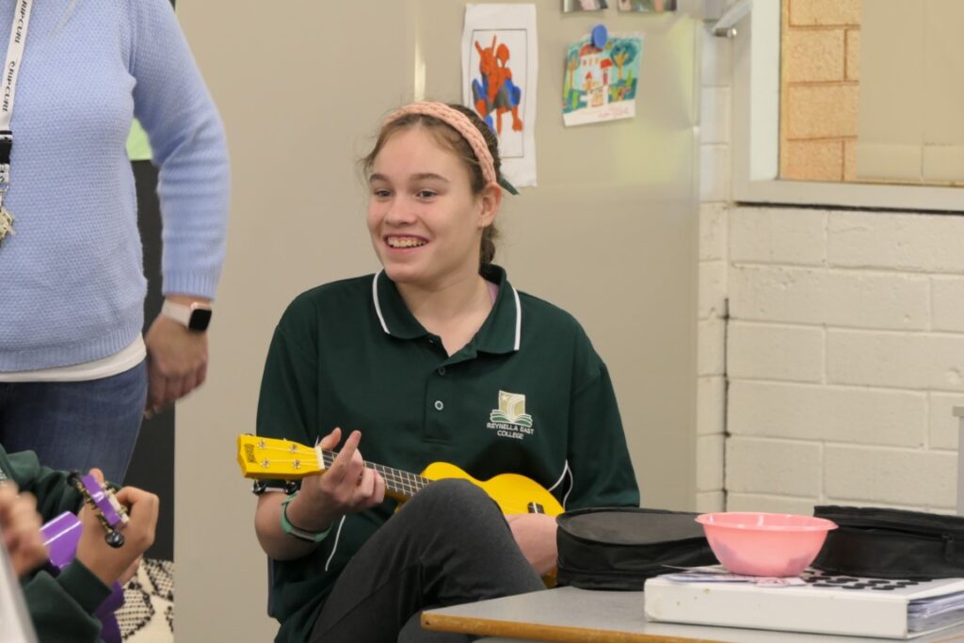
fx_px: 5356
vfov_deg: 6.9
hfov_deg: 10.3
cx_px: 482
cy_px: 322
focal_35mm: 200
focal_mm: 72.9
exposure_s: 1/100
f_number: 4.3
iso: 800
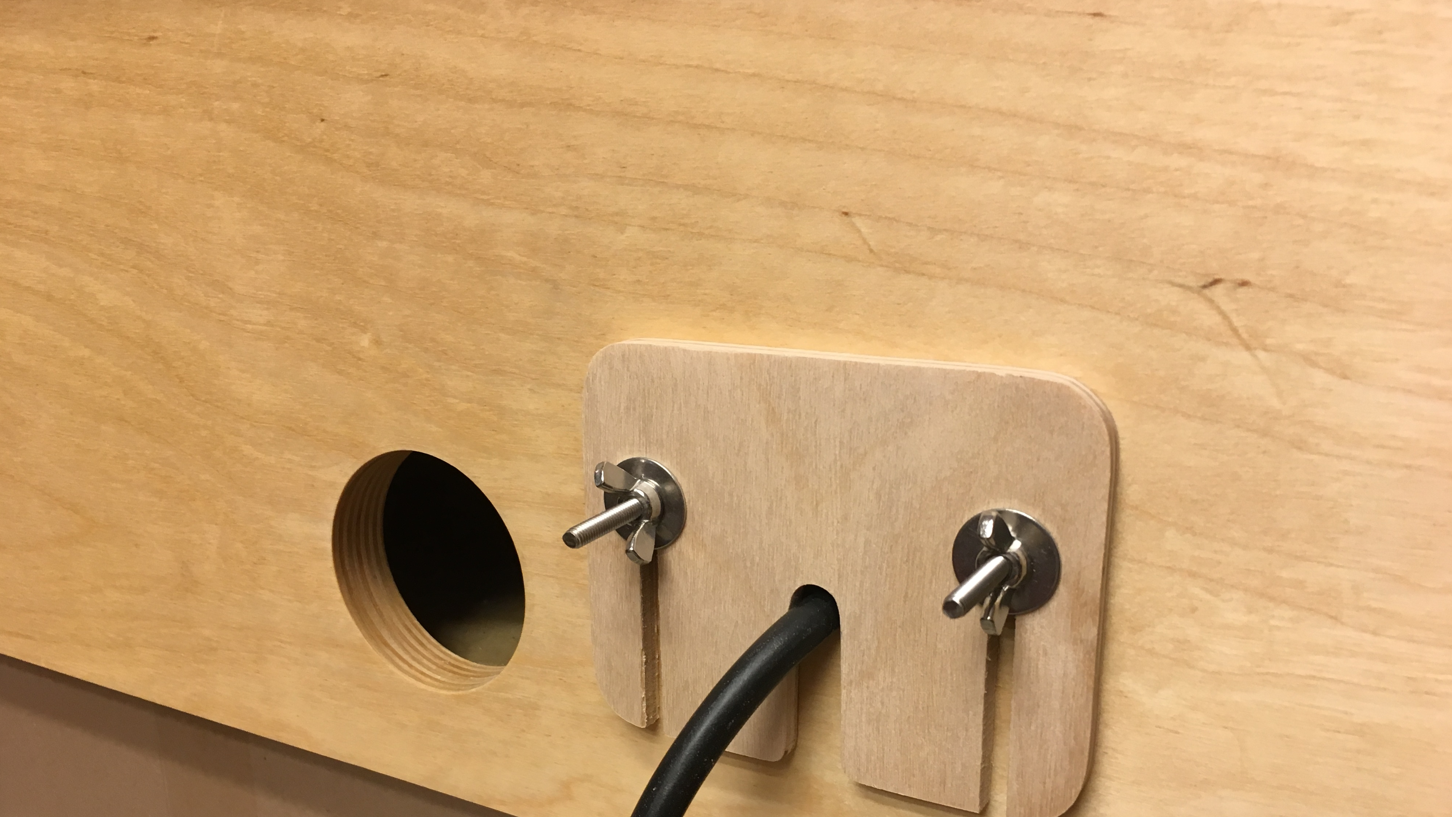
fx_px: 1232
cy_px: 521
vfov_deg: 36.4
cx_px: 721
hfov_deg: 61.0
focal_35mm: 32
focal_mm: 4.15
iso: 64
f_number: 2.2
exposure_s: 1/30
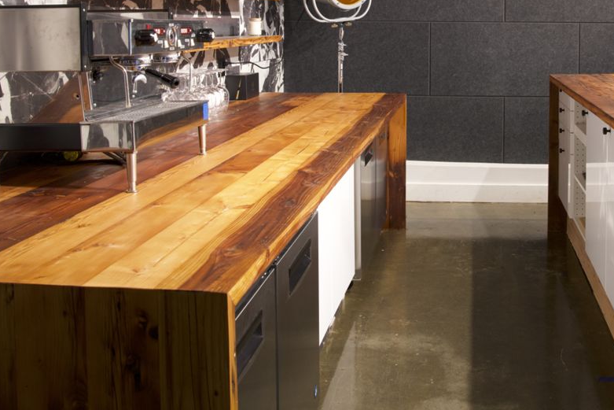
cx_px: 446
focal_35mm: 43
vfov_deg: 30.0
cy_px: 47
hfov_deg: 44.2
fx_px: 733
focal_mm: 24
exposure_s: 1/1.25
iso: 640
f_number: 9
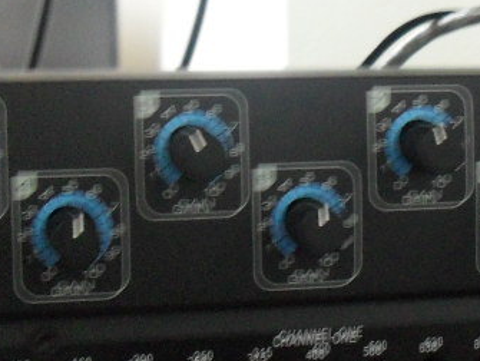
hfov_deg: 16.3
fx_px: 1610
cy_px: 122
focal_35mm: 116
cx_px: 559
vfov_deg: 12.8
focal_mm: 6.3
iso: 200
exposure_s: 1/8
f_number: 2.8
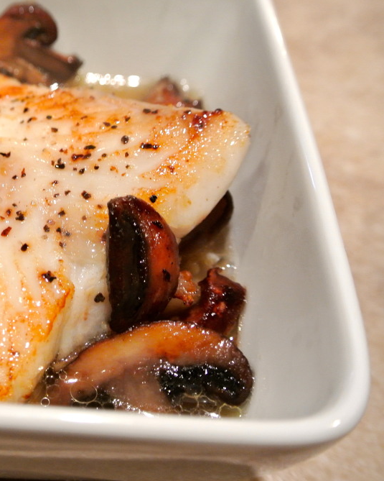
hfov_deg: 31.1
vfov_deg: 40.3
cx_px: 33
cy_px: 238
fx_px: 654
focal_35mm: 46
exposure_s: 1/30
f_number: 3.8
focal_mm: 12.2
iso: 560
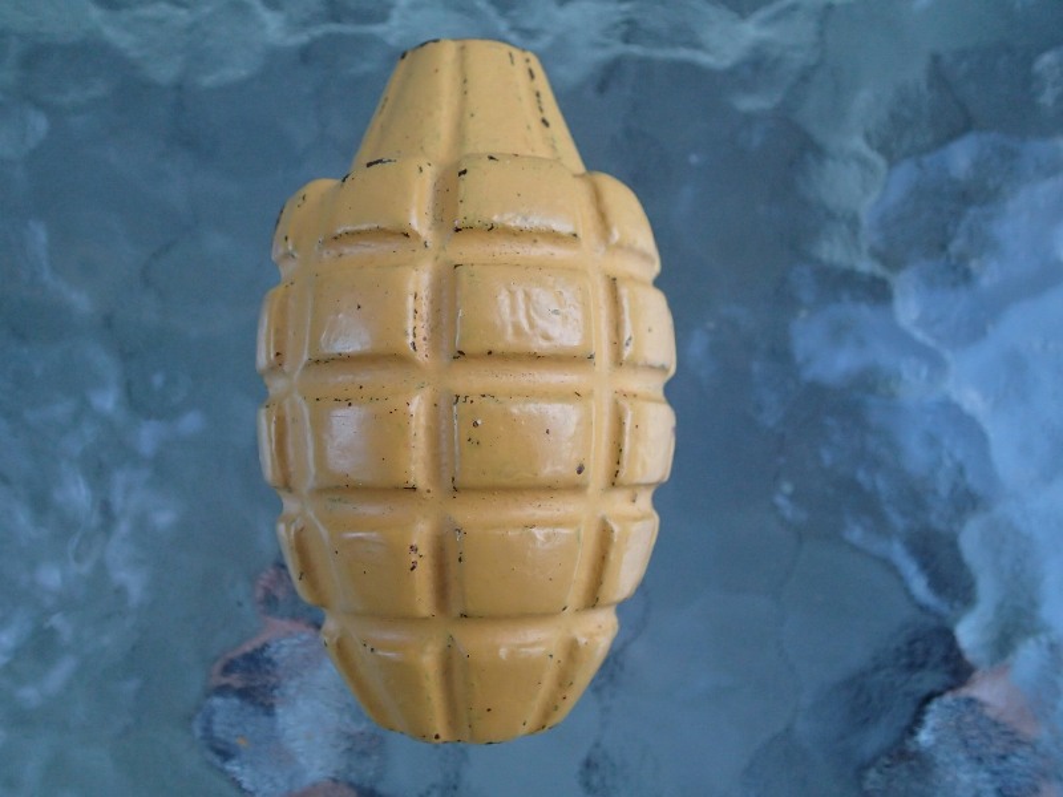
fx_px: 921
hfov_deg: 60.0
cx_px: 532
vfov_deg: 46.8
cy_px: 398
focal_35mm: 30
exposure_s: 1/125
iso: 500
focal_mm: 5.5
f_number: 2.3
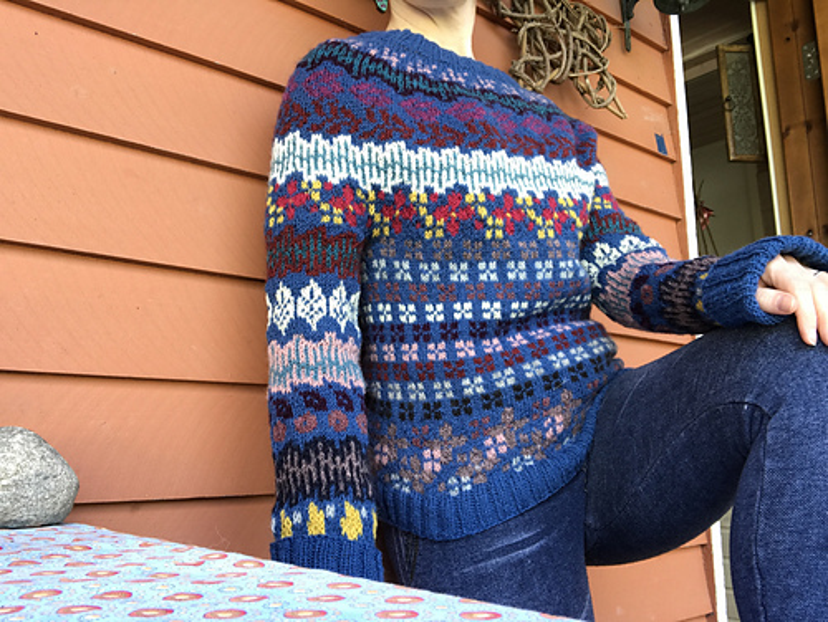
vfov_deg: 44.2
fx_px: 766
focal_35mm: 32
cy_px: 311
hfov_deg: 56.8
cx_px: 414
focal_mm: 2.87
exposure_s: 1/30
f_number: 2.2
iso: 25
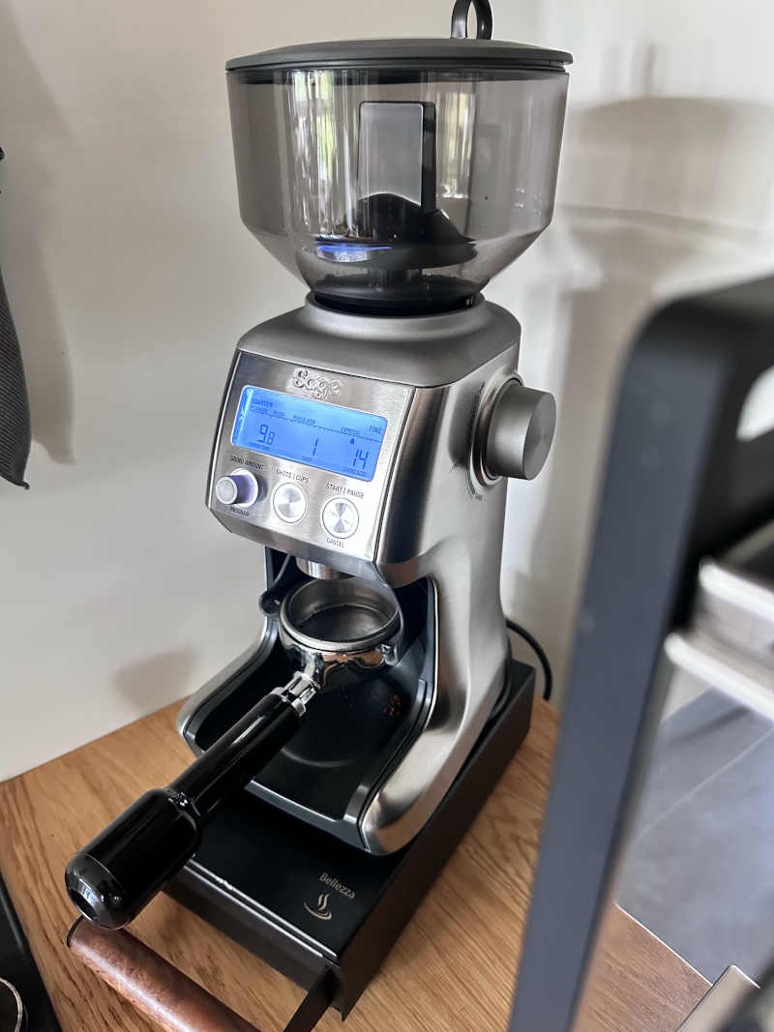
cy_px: 516
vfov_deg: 71.6
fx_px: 716
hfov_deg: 56.8
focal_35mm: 24
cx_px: 387
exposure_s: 1/60
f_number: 1.78
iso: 800
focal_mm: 6.86
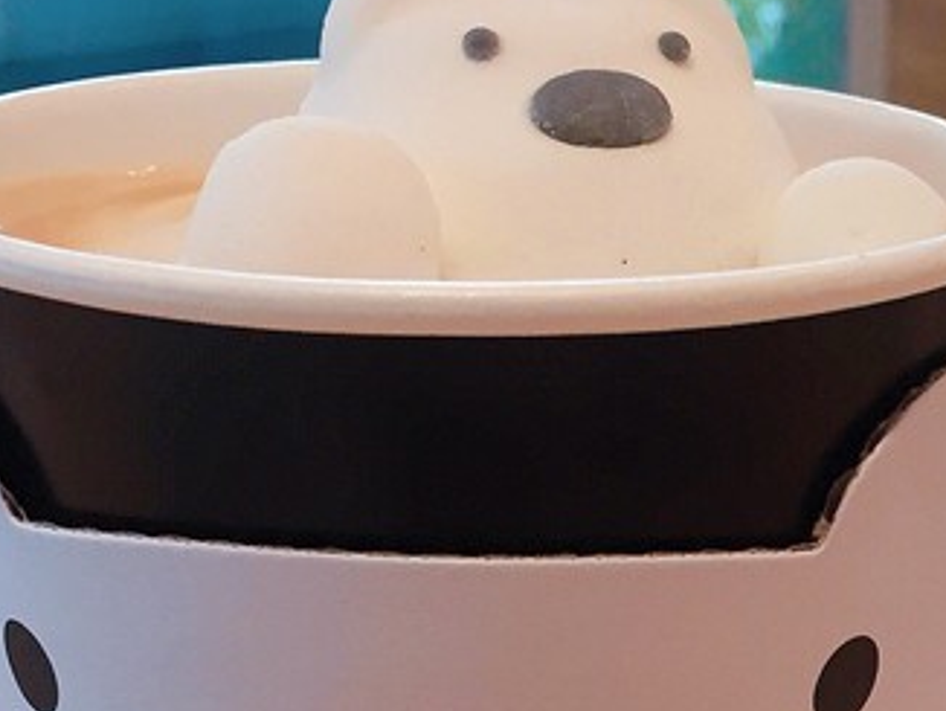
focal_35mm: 91
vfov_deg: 16.0
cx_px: 917
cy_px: 696
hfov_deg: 20.9
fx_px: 2489
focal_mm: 4.15
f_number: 2.2
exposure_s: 1/30
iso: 80
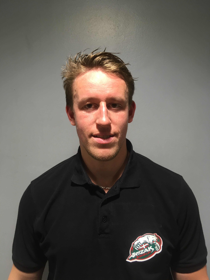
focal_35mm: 29
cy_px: 140
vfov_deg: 61.7
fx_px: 235
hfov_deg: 48.2
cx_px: 105
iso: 100
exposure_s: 1/33
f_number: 2.2
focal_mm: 4.15
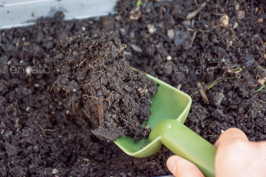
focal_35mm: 155
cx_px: 106
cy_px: 95
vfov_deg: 8.9
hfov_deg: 13.3
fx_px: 1142
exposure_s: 1/250
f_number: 5.6
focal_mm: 85
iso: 500
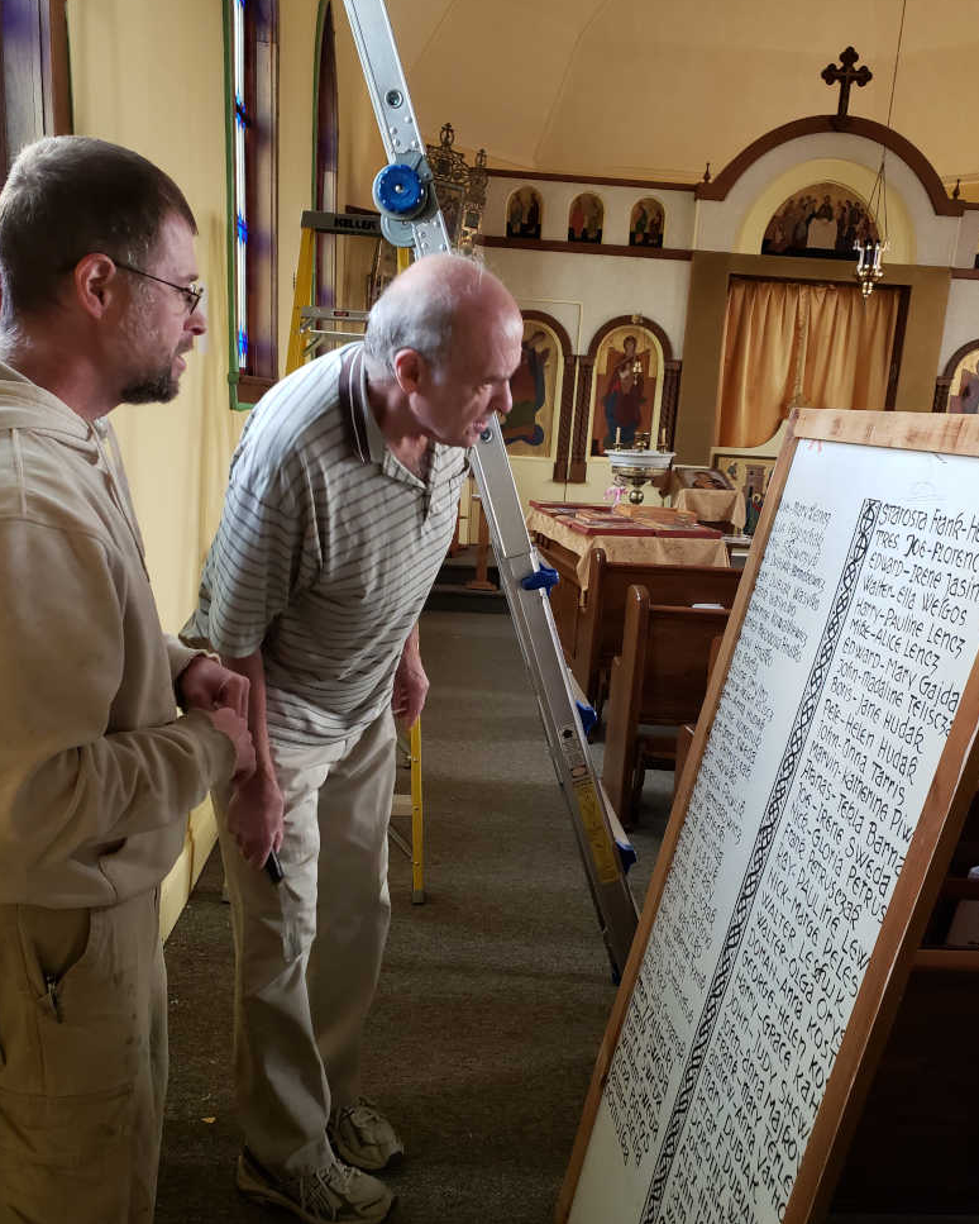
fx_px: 1014
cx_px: 492
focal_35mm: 28
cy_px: 606
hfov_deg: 51.5
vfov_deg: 62.2
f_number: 1.5
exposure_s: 1/120
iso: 320
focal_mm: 4.3
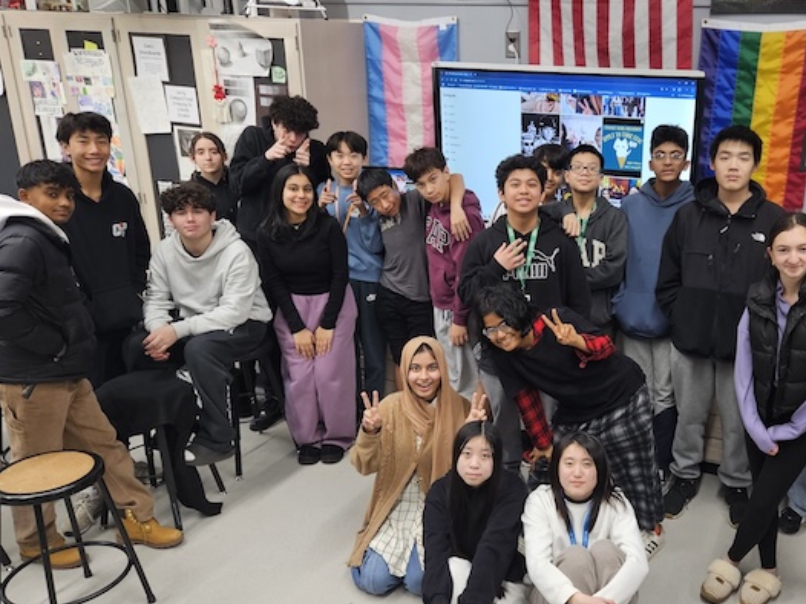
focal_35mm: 35
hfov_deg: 51.0
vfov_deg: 40.6
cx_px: 579
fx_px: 815
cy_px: 336
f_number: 1.8
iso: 160
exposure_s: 1/120
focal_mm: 5.4
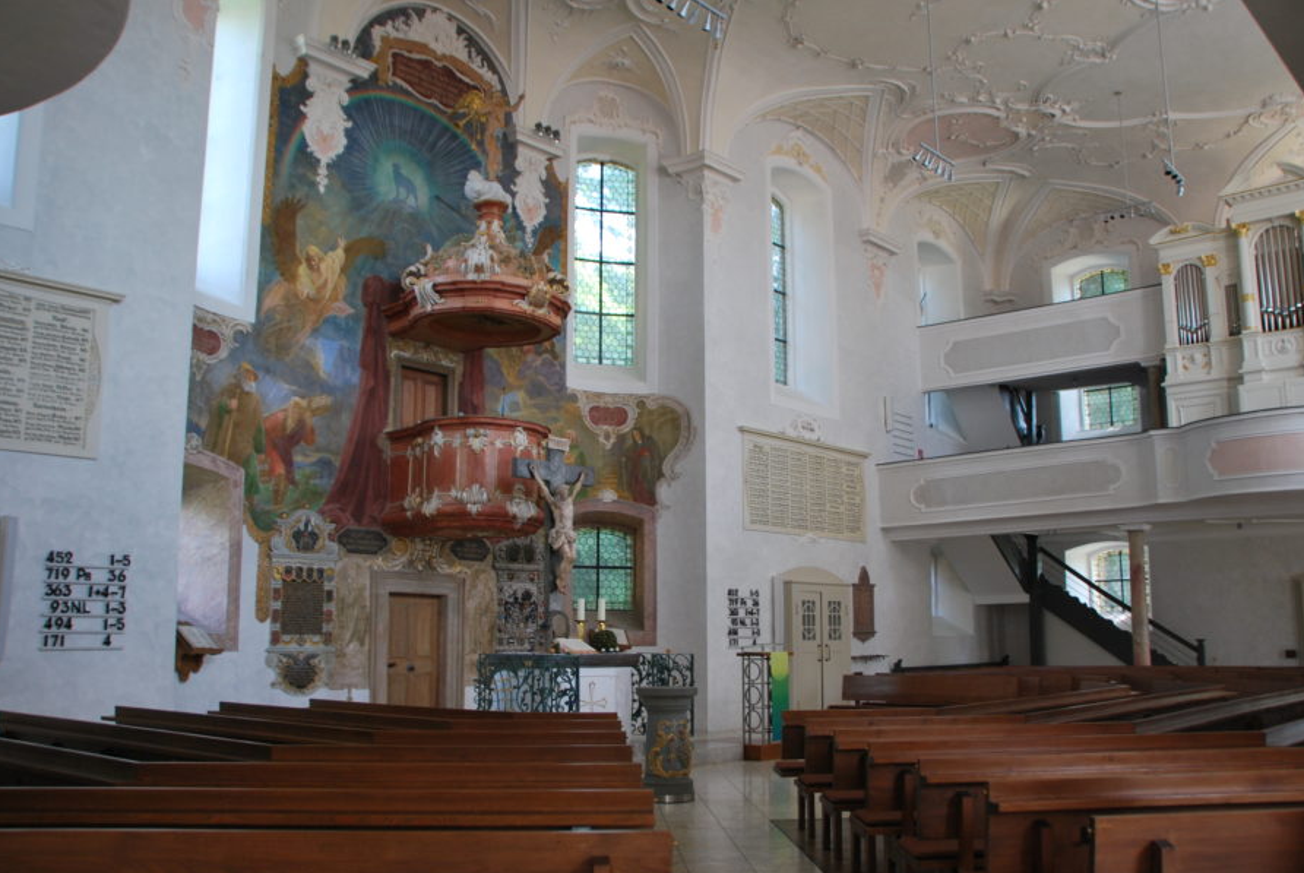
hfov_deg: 60.2
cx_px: 687
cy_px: 417
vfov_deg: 42.4
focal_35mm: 31
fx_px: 1124
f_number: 3.5
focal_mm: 18
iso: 220
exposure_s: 1/30
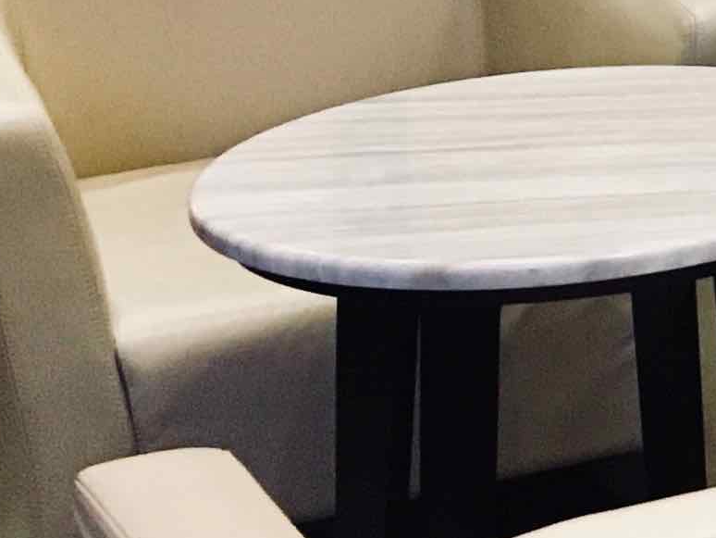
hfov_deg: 11.7
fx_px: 3124
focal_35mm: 151
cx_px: 1451
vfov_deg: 9.5
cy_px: -352
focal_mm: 4.15
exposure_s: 1/33
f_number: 2.2
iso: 250
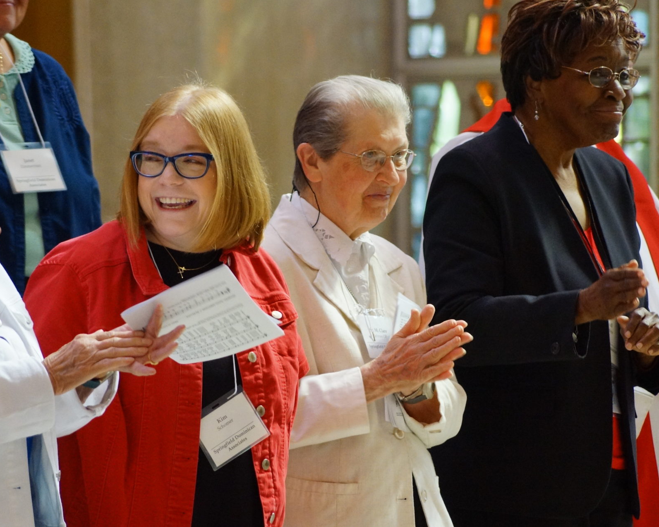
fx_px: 6613
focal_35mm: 339
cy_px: 264
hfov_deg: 5.7
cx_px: 373
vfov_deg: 4.6
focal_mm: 200
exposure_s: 1/200
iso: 1600
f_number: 5.6
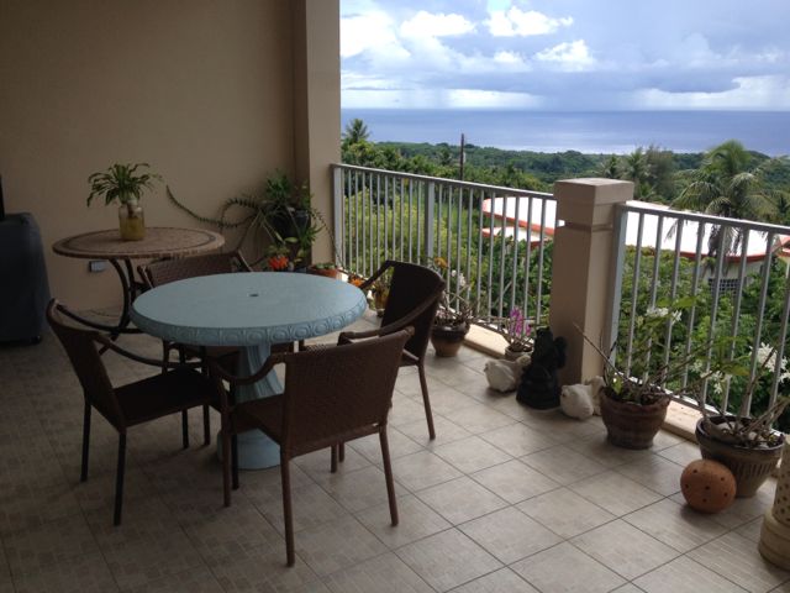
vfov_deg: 40.7
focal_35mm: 35
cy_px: 296
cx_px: 395
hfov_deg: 52.6
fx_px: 799
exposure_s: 1/789
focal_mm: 4.28
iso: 50
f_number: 2.4
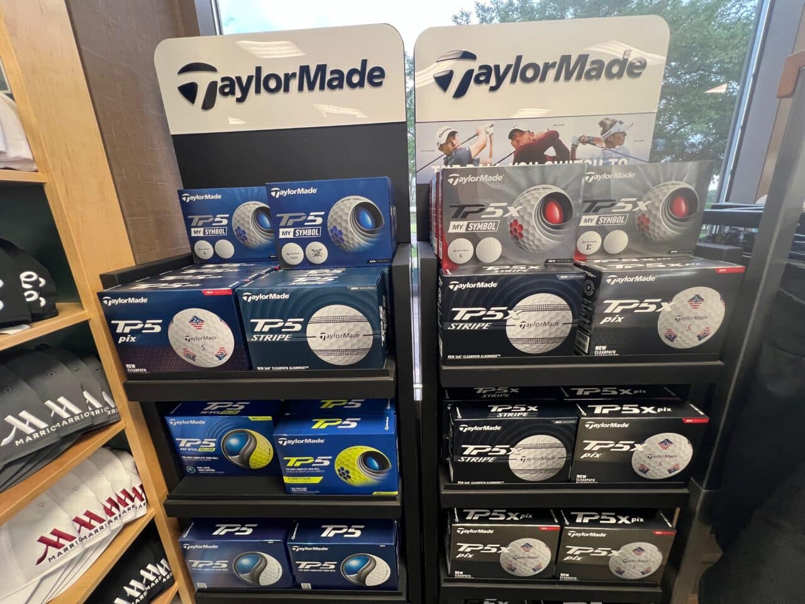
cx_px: 402
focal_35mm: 13
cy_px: 302
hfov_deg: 106.2
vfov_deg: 89.9
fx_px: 302
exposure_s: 1/51
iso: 320
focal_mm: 1.57
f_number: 1.8
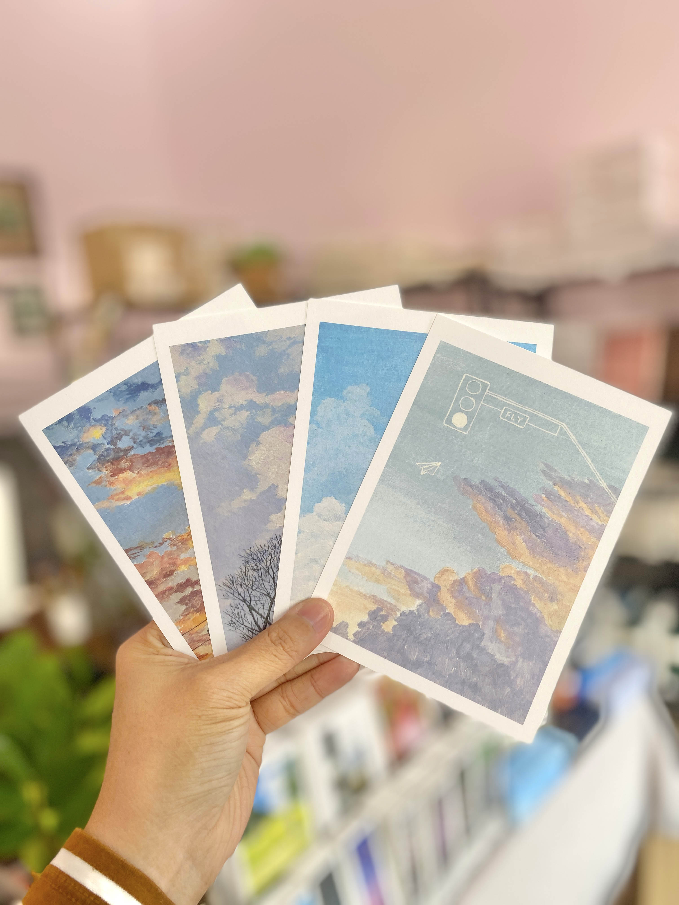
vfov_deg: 67.3
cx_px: 340
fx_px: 680
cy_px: 452
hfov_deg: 53.1
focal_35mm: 26
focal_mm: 4.25
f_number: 1.8
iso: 32
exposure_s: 1/108
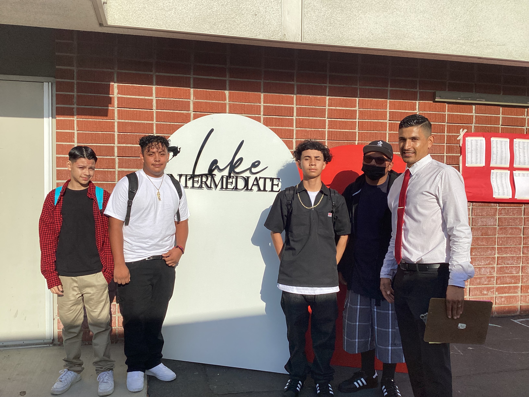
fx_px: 474
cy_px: 198
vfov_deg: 45.4
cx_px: 264
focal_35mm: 31
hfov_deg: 58.4
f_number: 2.4
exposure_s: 1/1942
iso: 25
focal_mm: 3.3
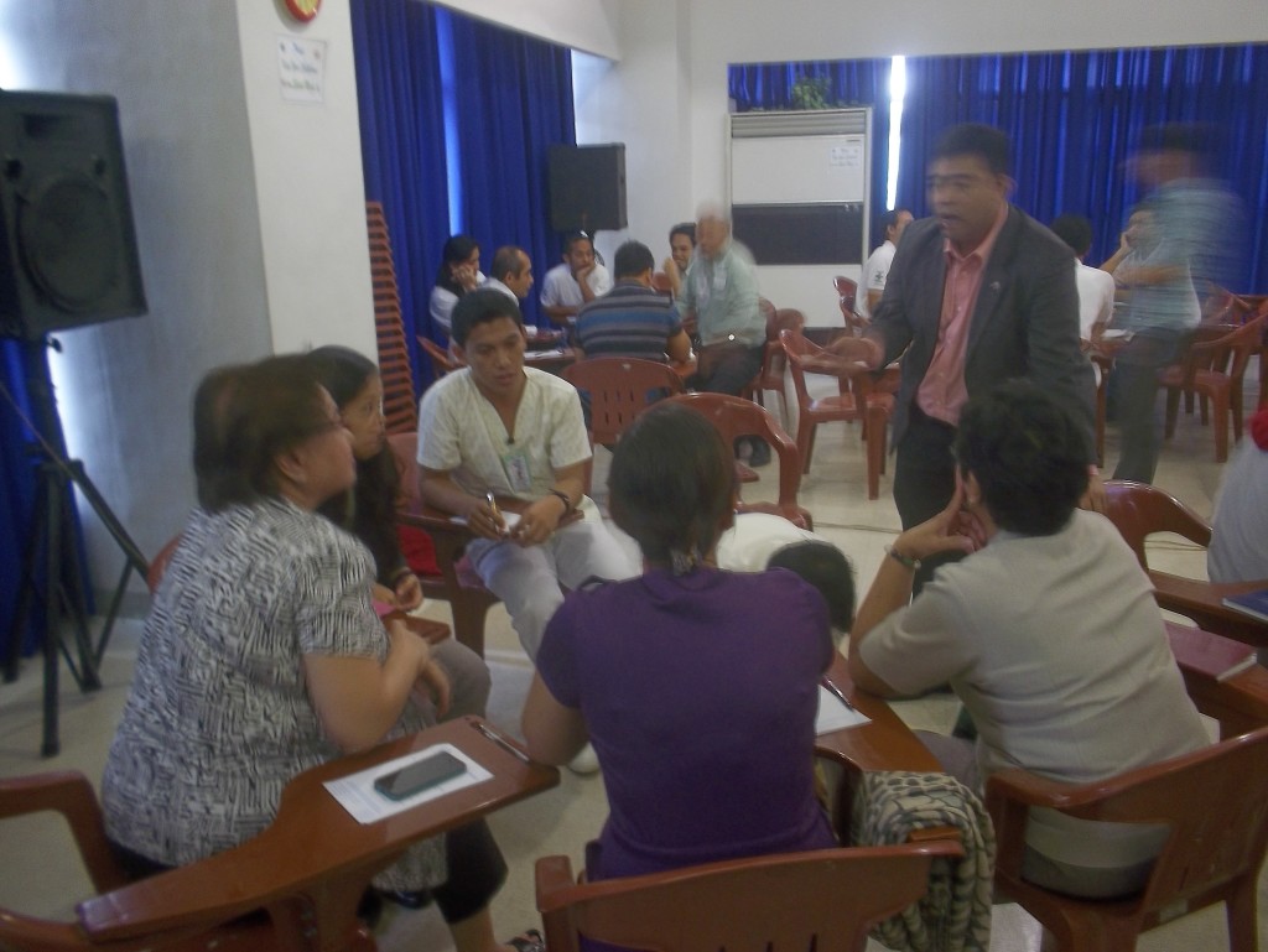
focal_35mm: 29
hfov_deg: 61.6
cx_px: 634
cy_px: 476
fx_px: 1063
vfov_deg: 48.3
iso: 80
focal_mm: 4.1
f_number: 3.3
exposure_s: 1/2
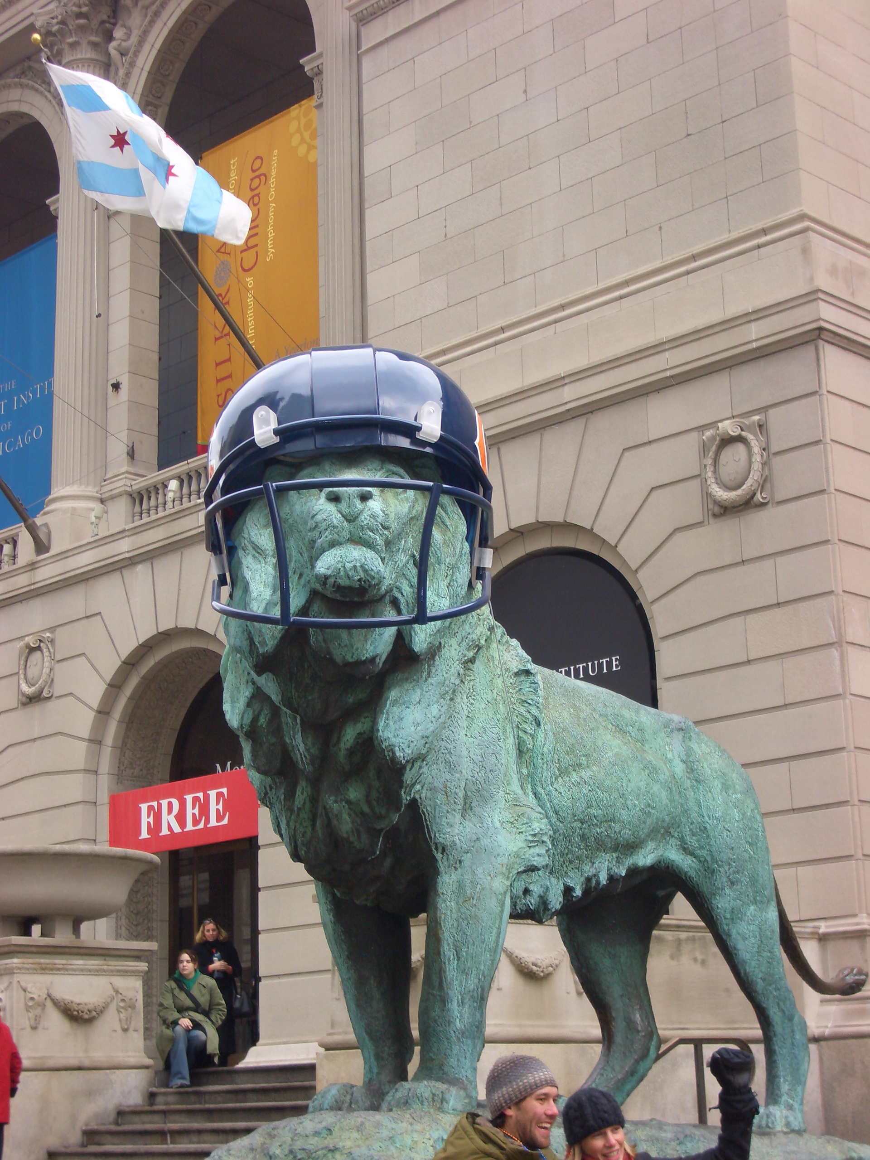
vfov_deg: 31.2
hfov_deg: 23.7
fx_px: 2078
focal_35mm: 62
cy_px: 580
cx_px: 435
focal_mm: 10.2
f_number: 3.5
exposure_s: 1/80
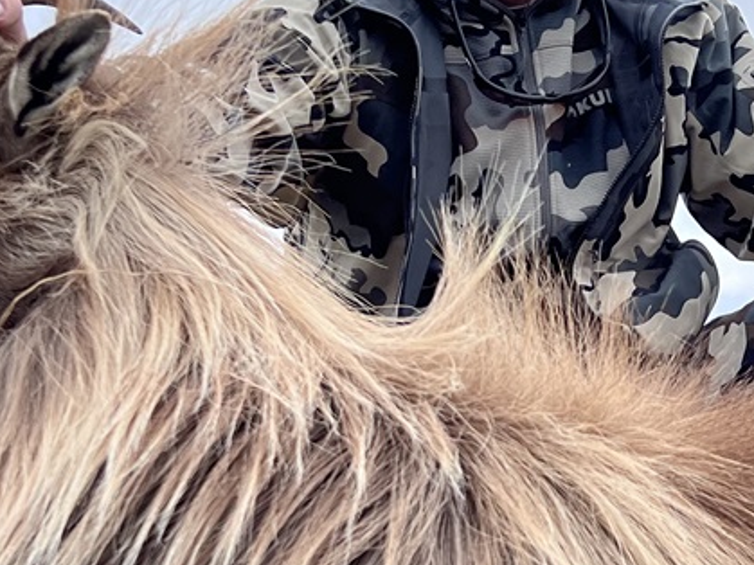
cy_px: 410
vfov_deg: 17.9
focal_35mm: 82
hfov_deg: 23.7
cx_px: 515
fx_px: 1786
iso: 50
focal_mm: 5.7
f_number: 1.5
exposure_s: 1/2353
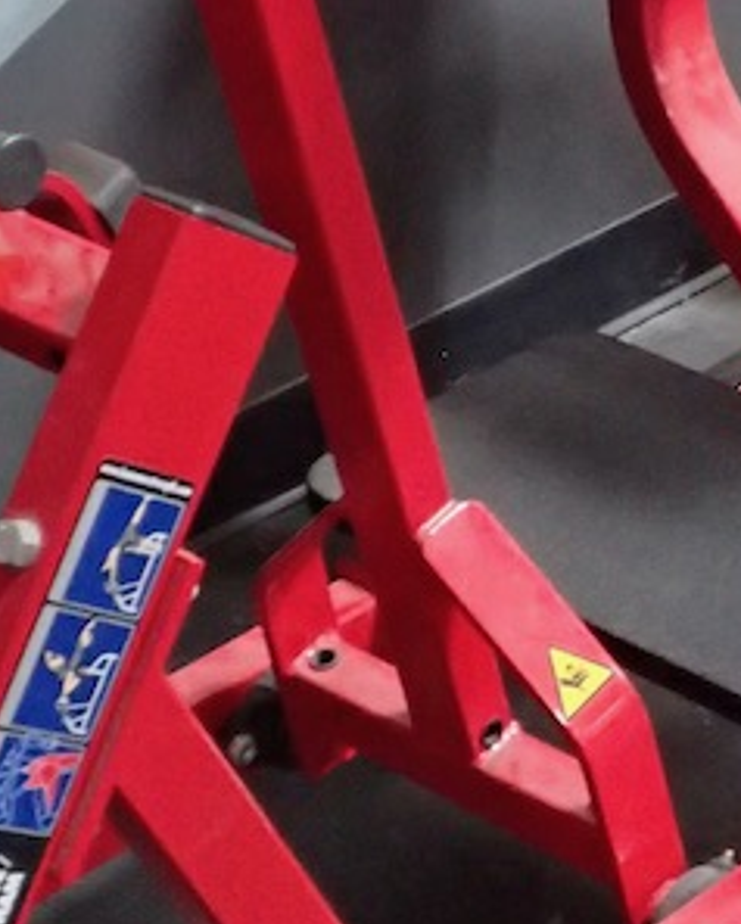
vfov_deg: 15.2
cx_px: 520
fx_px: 3451
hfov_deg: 12.2
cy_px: 196
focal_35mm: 126
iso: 800
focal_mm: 5.5
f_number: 2.3
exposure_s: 1/30
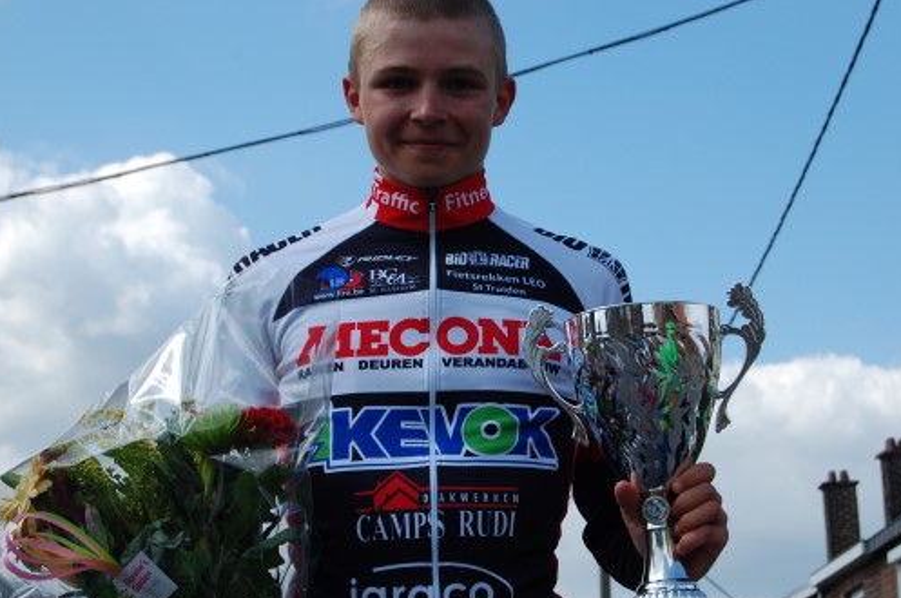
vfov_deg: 13.7
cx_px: 468
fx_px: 2490
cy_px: 273
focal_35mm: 100
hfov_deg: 20.5
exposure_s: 1/320
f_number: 9
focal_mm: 55
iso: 200
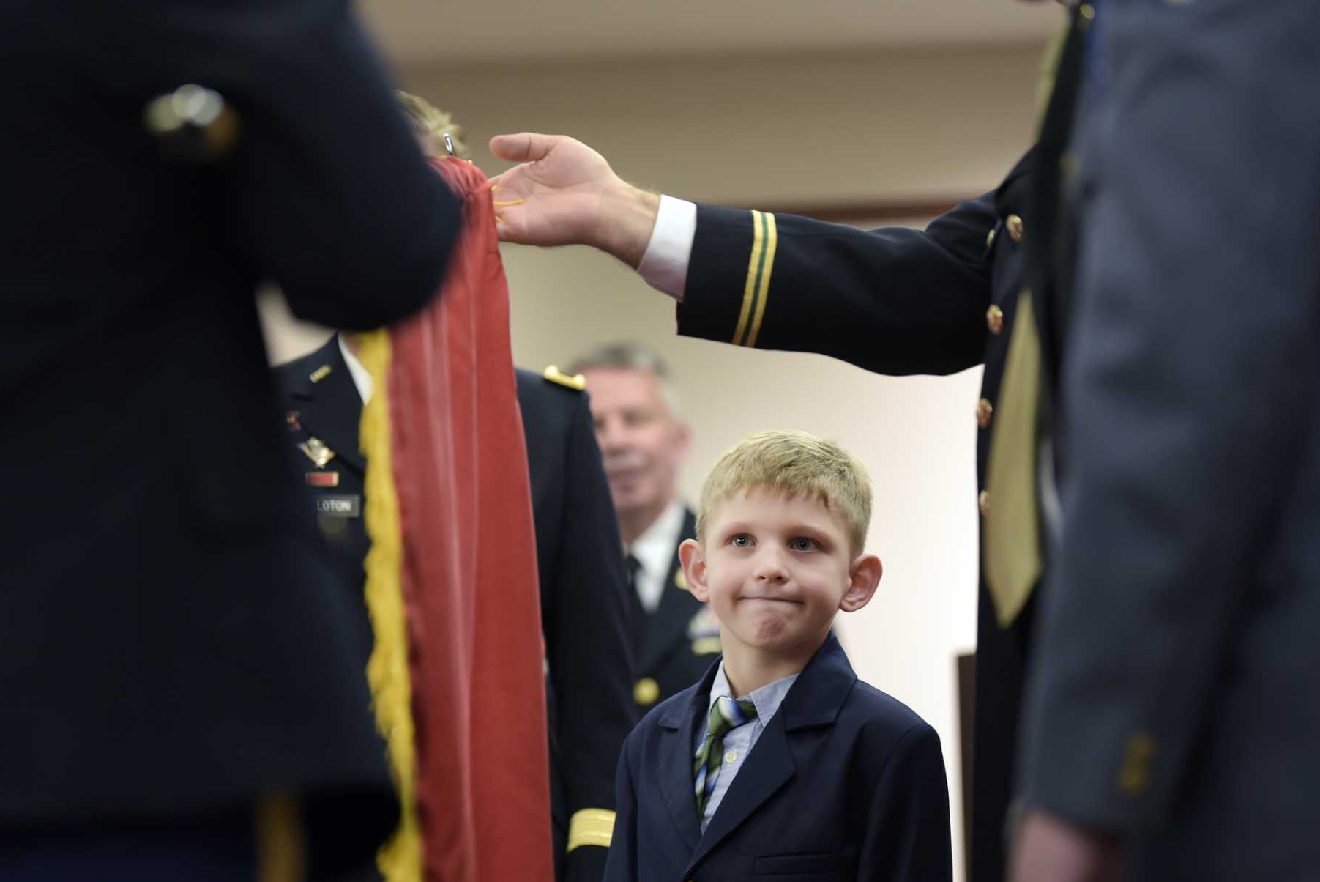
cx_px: 589
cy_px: 488
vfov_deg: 8.6
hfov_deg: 12.9
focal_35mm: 159
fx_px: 5833
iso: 1600
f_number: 2.8
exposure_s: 1/100
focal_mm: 140
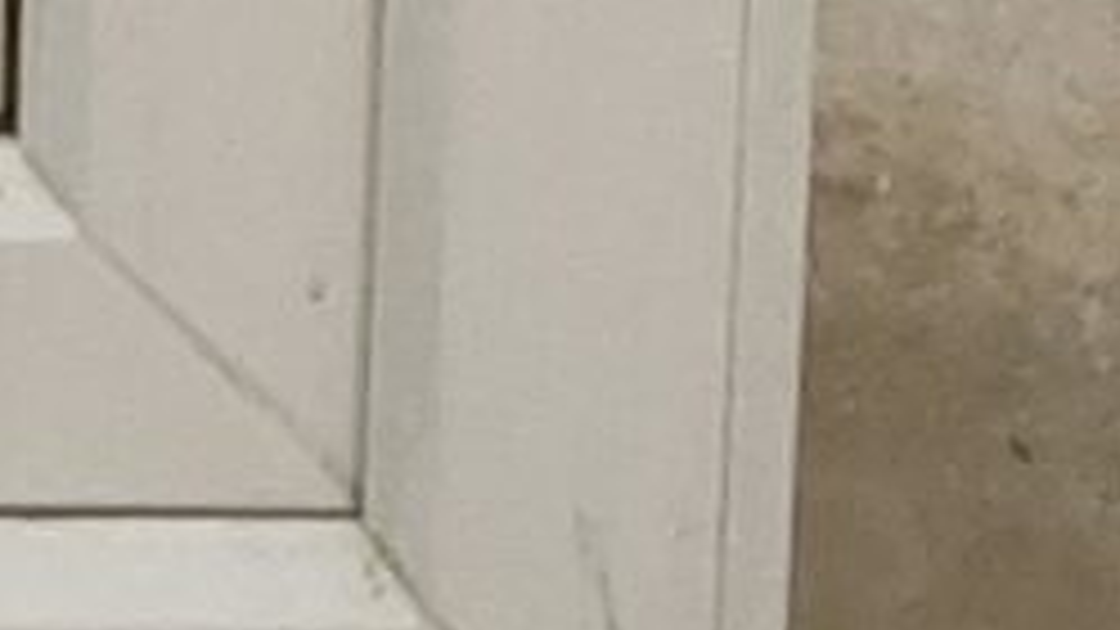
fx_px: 9294
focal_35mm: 313
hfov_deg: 6.7
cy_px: -4540
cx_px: -1089
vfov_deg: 3.1
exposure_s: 1/50
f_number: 1.9
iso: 50
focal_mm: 2.91
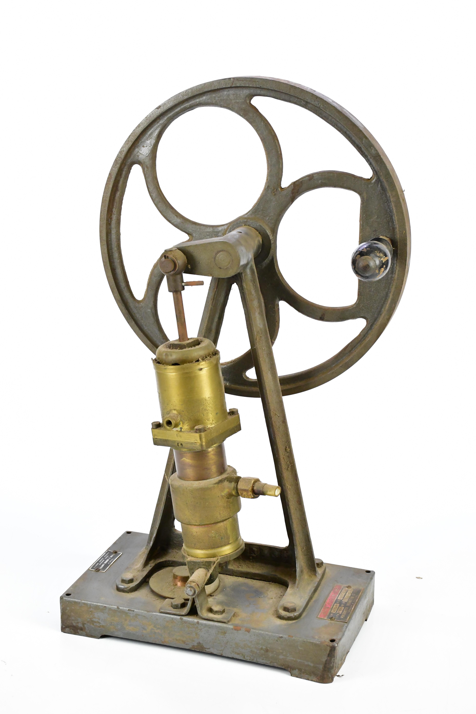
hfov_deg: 21.6
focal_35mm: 63
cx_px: 238
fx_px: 1249
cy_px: 357
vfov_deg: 31.9
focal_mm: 42
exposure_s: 1/125
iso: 3200
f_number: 9
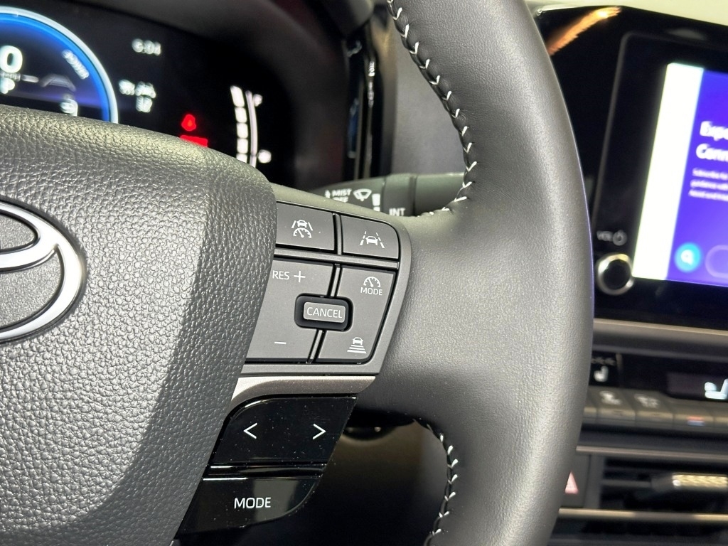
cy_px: 273
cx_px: 364
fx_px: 1009
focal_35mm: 48
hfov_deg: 39.7
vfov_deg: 30.3
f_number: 1.78
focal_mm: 6.86
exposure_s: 1/40
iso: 400
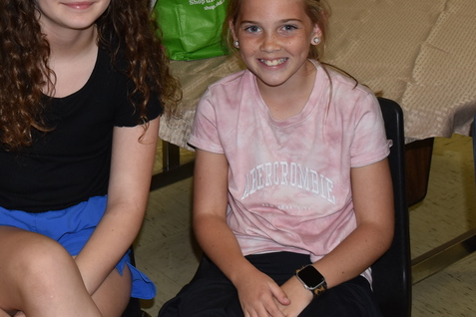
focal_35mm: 74
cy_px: 20
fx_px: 979
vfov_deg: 18.1
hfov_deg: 26.2
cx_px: 29
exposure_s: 1/30
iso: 220
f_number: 5.6
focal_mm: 23
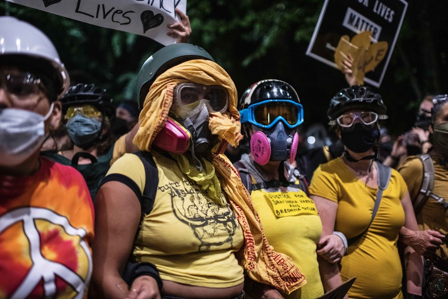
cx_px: 224
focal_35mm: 35
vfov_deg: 37.9
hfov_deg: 54.4
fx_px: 436
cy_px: 150
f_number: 1.8
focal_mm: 35
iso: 2500
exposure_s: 1/125
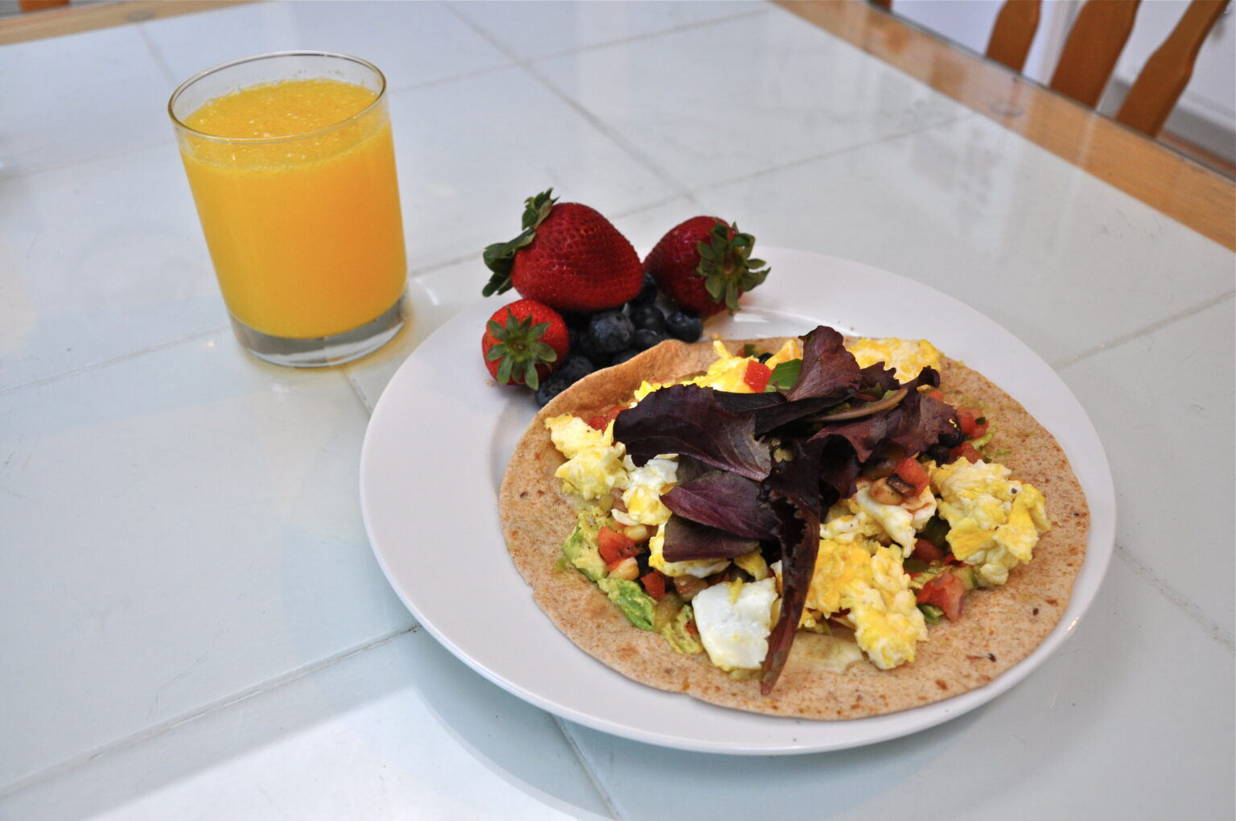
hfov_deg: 57.3
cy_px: 410
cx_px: 618
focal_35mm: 33
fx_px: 1132
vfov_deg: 39.9
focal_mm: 22
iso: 400
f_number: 5
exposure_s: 1/25
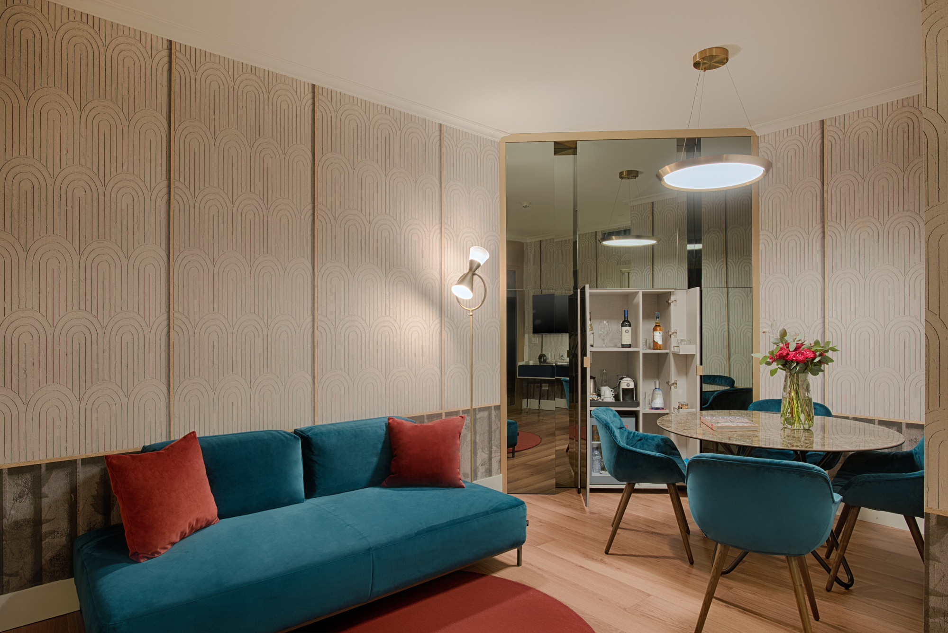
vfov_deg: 62.0
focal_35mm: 20
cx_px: 474
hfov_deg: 84.0
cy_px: 316
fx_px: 527
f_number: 9
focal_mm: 20
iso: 31
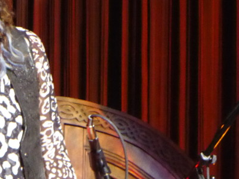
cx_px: 14
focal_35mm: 1454
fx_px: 10039
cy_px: 90
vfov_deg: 1.0
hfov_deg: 1.4
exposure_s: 1/13
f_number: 6.1
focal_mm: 101.7
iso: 1600
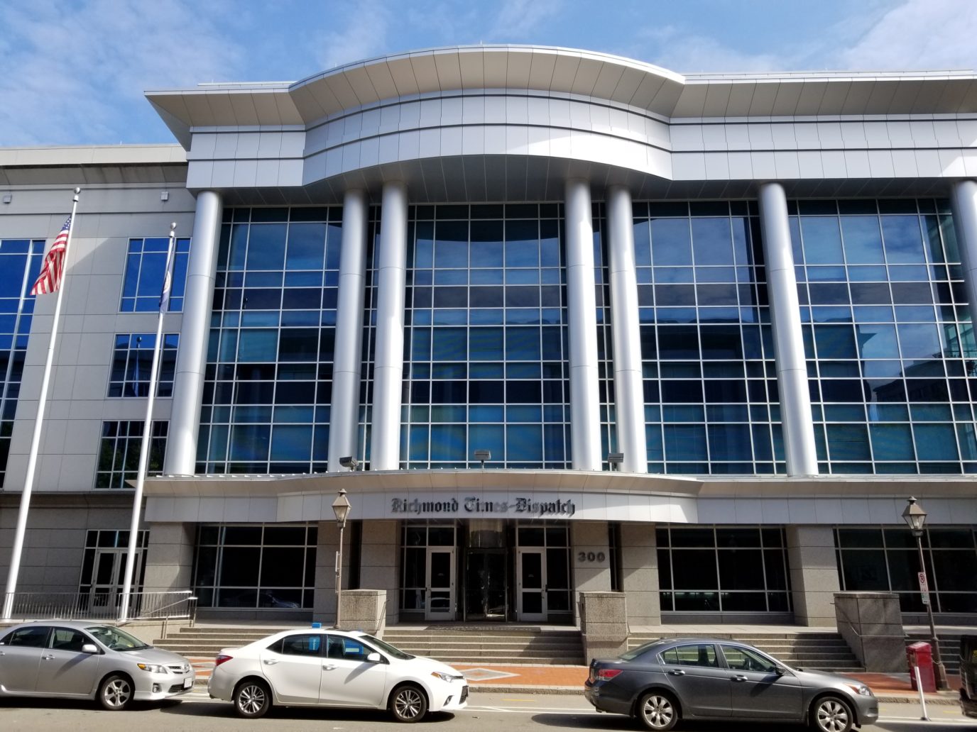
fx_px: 734
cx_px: 488
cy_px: 366
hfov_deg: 67.3
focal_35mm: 26
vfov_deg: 53.1
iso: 50
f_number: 1.7
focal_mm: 4.25
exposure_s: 1/1564
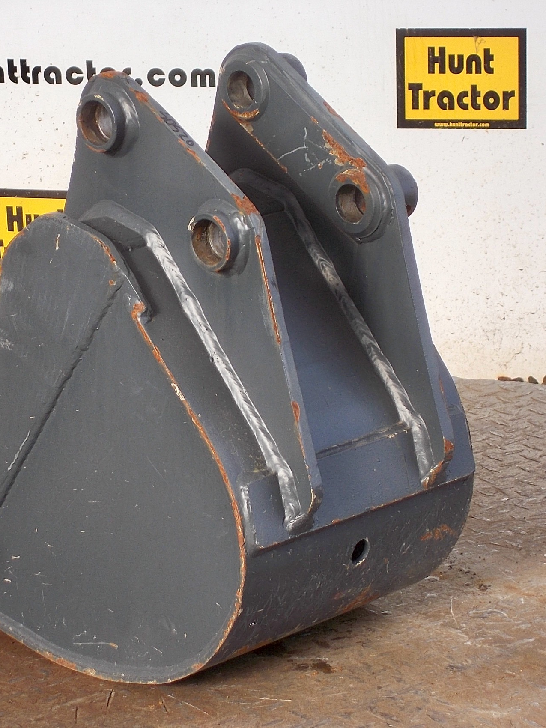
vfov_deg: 13.1
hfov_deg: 9.8
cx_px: 163
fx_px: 3176
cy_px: 364
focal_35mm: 151
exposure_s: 1/60
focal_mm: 20.1
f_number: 6
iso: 80
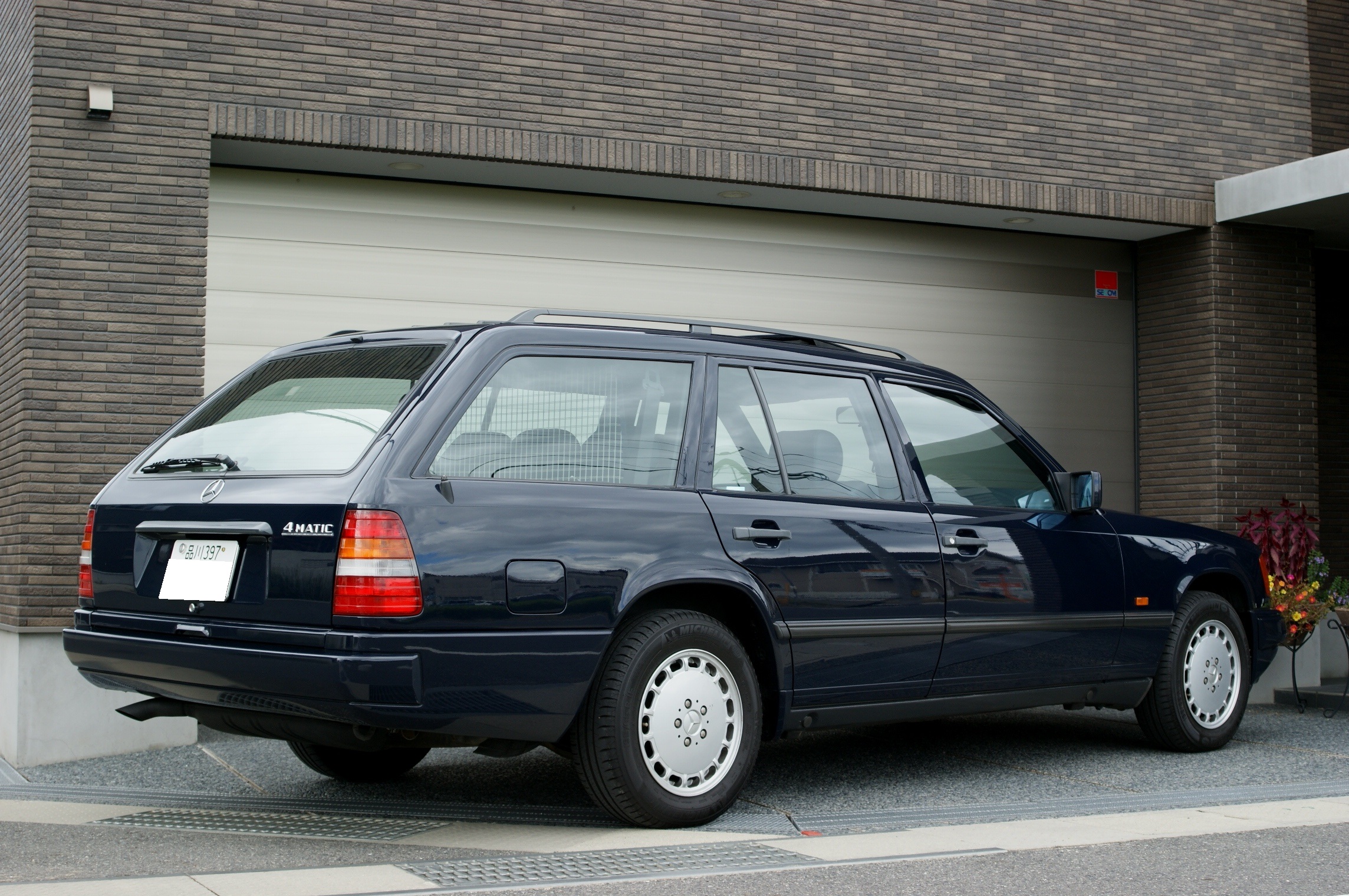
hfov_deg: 37.9
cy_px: 448
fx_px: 1965
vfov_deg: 25.7
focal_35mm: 52
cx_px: 674
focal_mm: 35
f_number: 5.6
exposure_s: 1/125
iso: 100
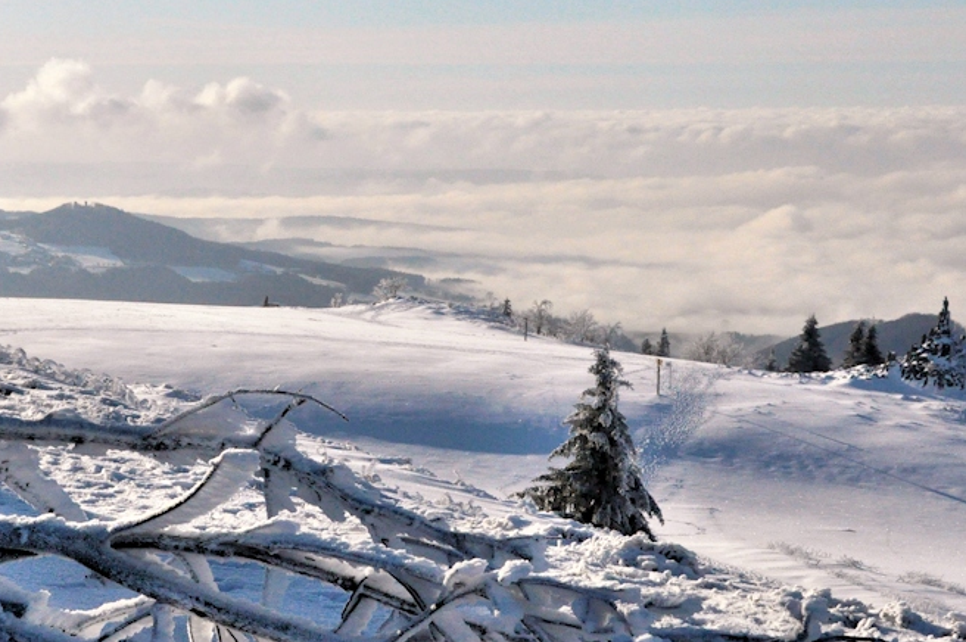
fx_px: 2573
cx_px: 274
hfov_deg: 21.1
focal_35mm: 96
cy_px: 395
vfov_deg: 14.2
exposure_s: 1/2000
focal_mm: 42
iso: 3200
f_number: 22
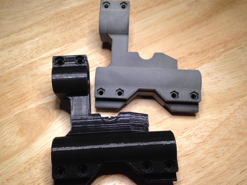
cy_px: 94
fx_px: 271
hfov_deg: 48.9
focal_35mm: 38
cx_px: 112
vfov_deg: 37.7
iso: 50
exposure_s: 1/60
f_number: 2.4
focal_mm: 4.12
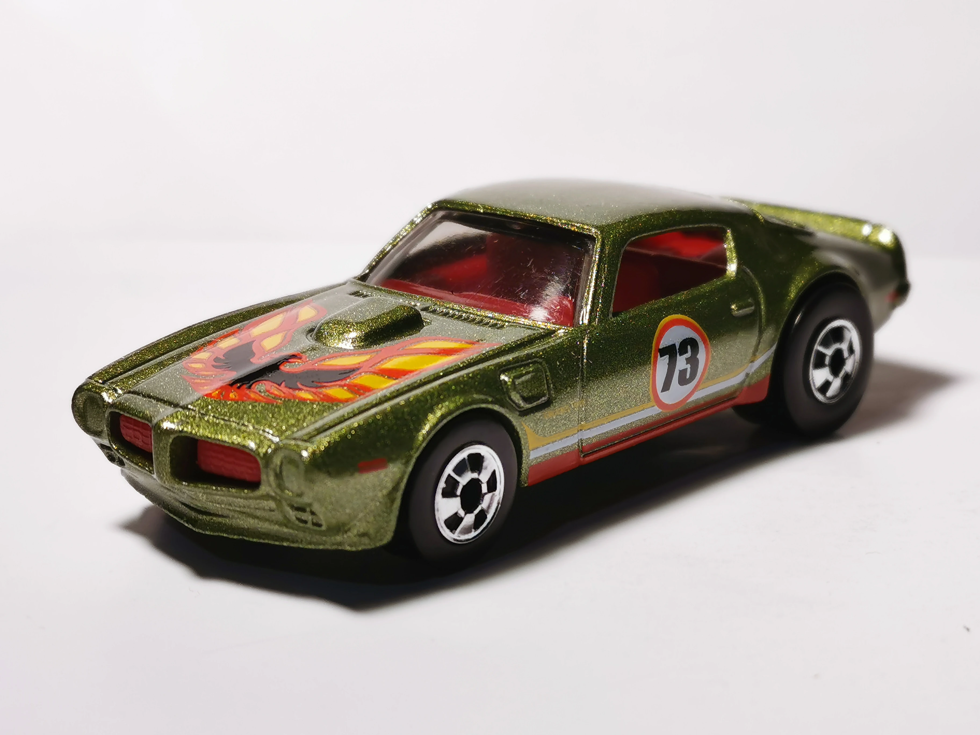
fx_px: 2180
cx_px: 490
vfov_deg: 19.1
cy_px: 368
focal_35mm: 77
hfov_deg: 25.3
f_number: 1.8
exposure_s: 1/100
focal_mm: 5.58
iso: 64
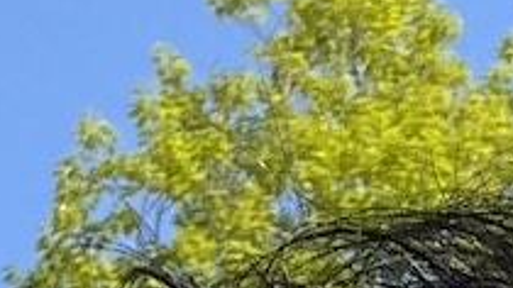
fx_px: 3386
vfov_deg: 4.1
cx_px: 586
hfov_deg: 8.6
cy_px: 1577
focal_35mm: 249
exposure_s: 1/607
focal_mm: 2.71
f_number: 2.2
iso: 32
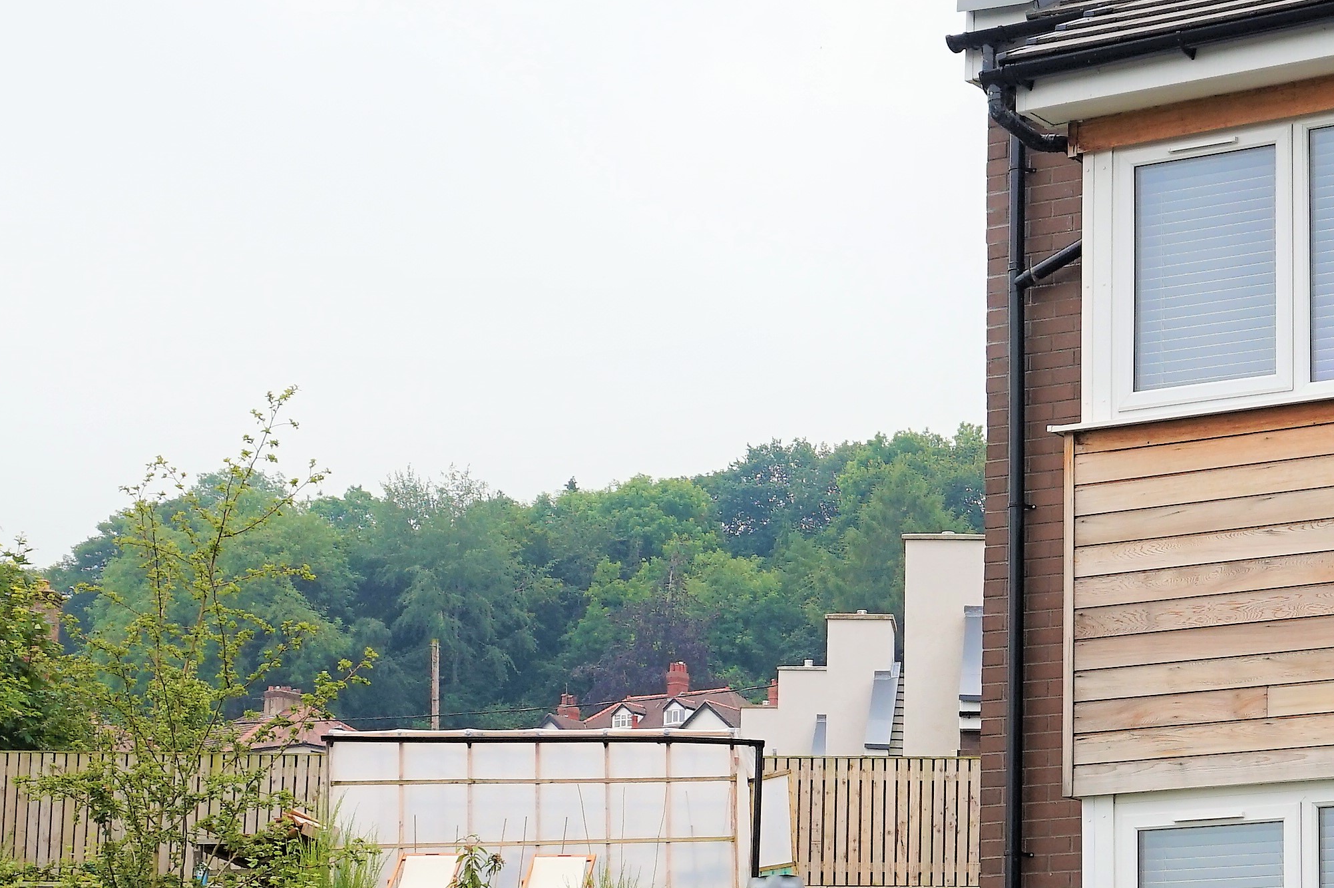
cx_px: 1060
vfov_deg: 13.9
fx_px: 3629
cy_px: 664
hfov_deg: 20.6
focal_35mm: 98
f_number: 5.6
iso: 100
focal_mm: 24
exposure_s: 1/500
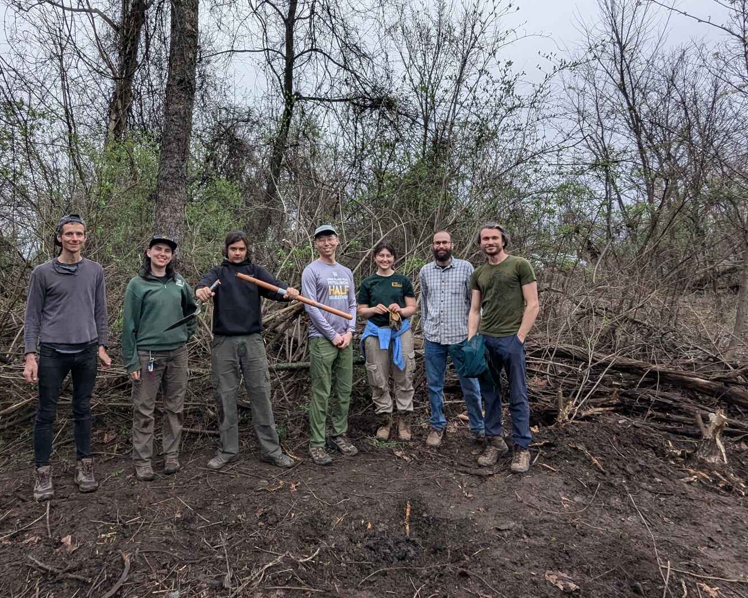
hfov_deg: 77.1
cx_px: 315
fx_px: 465
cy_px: 267
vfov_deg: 65.4
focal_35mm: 21
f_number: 2.2
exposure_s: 1/122
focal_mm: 2.35
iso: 120
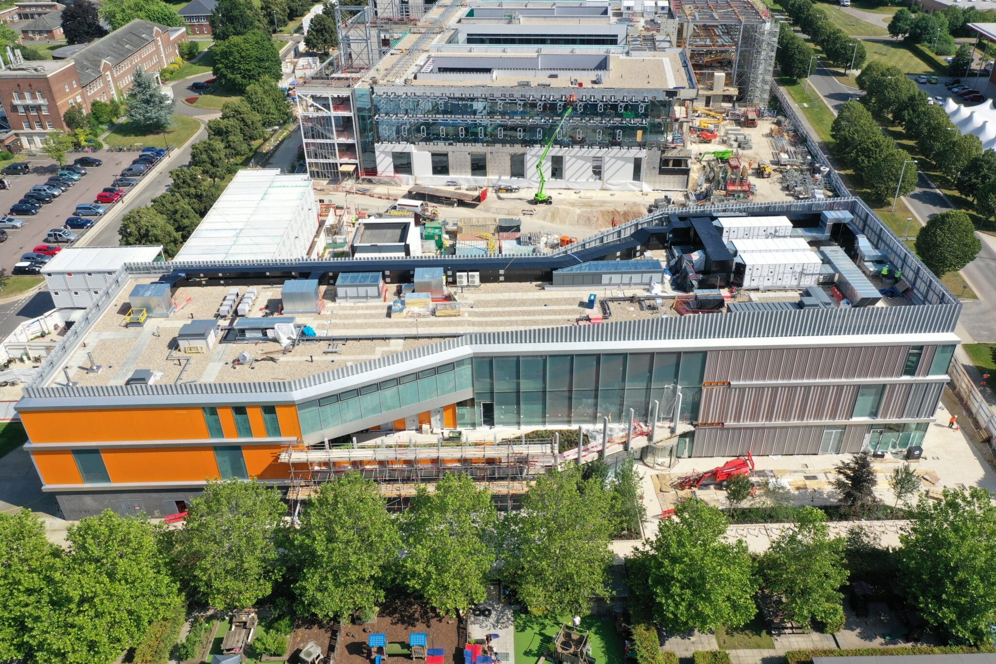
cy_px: 332
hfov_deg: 65.5
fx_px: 775
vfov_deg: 46.4
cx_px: 498
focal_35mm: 28
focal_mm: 10.26
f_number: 5.6
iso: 100
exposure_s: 1/400
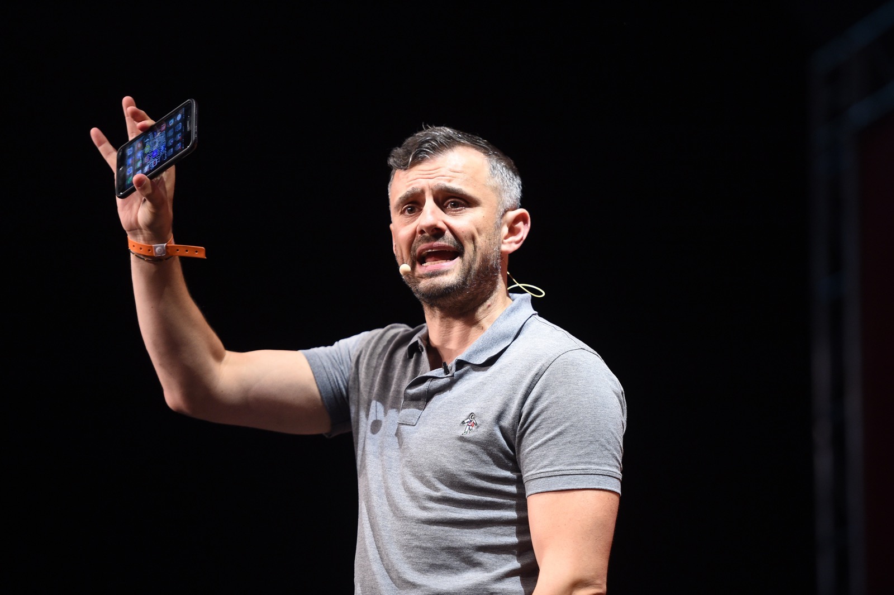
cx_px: 447
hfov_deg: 11.8
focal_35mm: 175
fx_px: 4343
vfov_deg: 7.8
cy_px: 298
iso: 2500
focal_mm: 175
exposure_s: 1/500
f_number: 2.8
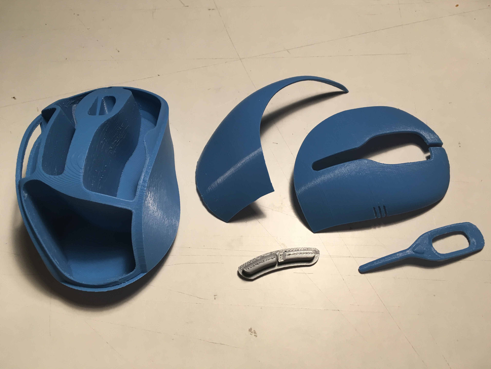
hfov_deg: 61.7
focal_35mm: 29
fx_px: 411
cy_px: 184
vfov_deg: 48.2
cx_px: 246
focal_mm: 4.15
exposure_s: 1/33
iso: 25
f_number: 2.2
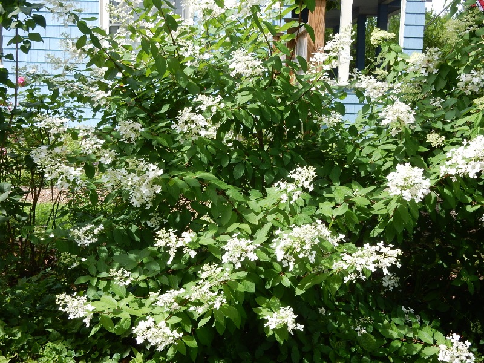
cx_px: 242
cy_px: 182
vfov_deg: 28.6
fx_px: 713
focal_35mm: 51
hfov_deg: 37.5
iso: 125
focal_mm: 9
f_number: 4.5
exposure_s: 1/250
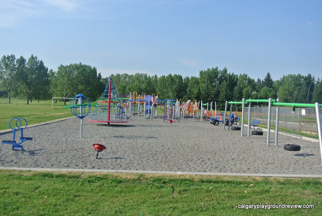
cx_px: 161
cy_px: 108
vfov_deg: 34.3
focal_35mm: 39
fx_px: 349
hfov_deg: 49.5
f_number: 4.5
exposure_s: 1/500
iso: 100
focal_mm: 14.5
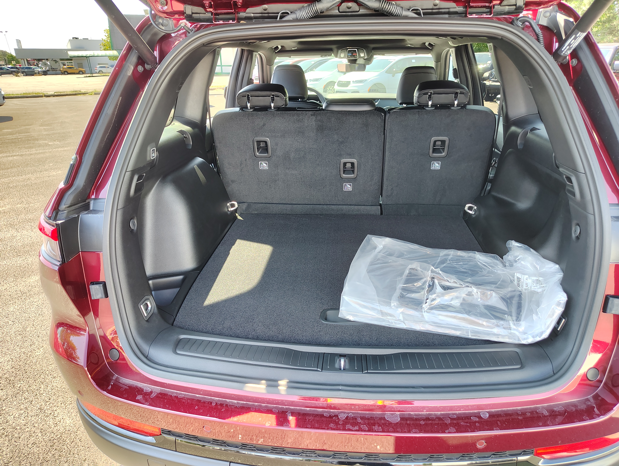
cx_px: 310
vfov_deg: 56.9
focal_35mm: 24
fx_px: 430
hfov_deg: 71.5
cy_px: 233
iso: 984
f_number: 1.8
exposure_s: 1/120
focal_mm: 5.56
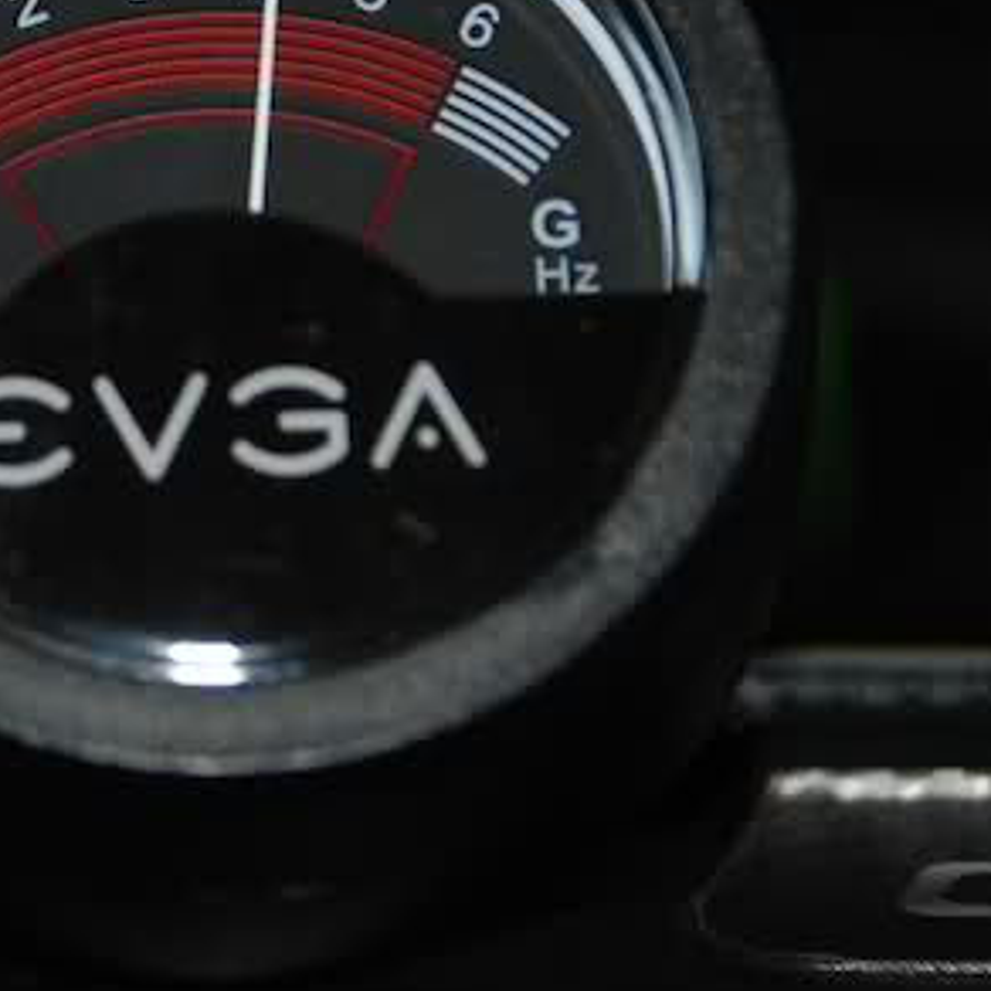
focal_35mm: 394
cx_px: -112
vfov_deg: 4.4
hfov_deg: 4.4
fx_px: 12761
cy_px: 2
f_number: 5.6
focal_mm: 90
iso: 200
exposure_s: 1/125
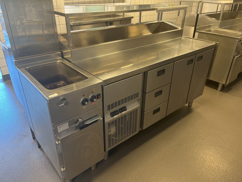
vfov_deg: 53.1
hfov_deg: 67.3
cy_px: 91
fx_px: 182
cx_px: 121
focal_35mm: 26
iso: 160
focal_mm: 5.1
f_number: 1.6
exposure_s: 1/50
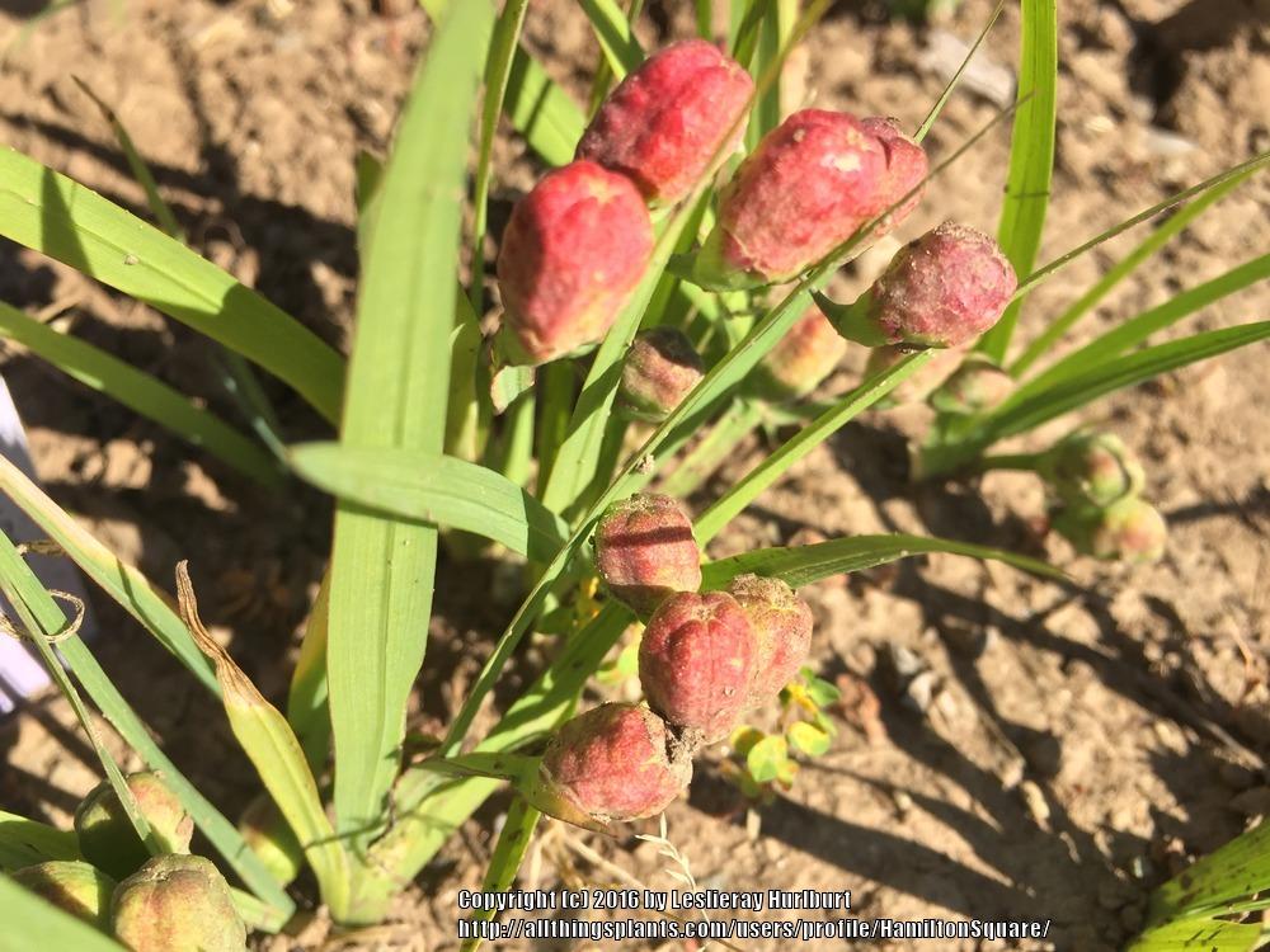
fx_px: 1064
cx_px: 635
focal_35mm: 29
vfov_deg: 48.2
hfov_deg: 61.7
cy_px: 476
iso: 32
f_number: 2.2
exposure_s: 1/1099
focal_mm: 4.15
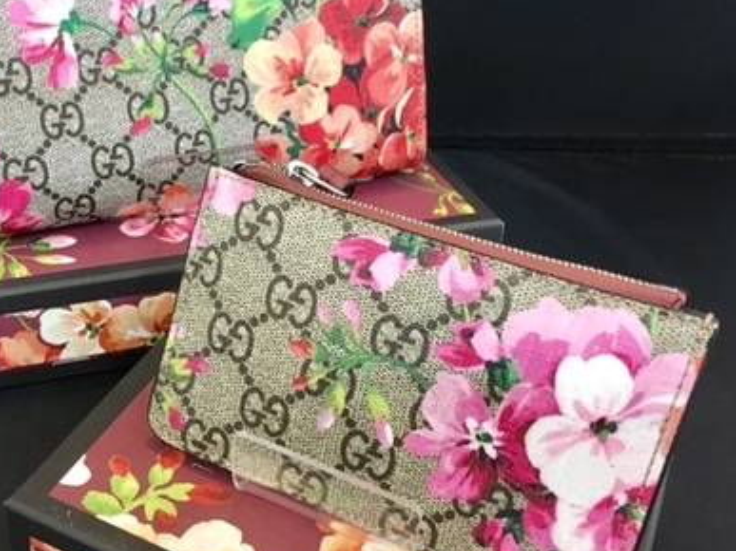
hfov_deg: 41.6
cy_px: 272
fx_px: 956
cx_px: 247
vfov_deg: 32.2
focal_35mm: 45
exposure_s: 1/30
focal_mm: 4.15
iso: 160
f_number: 2.2
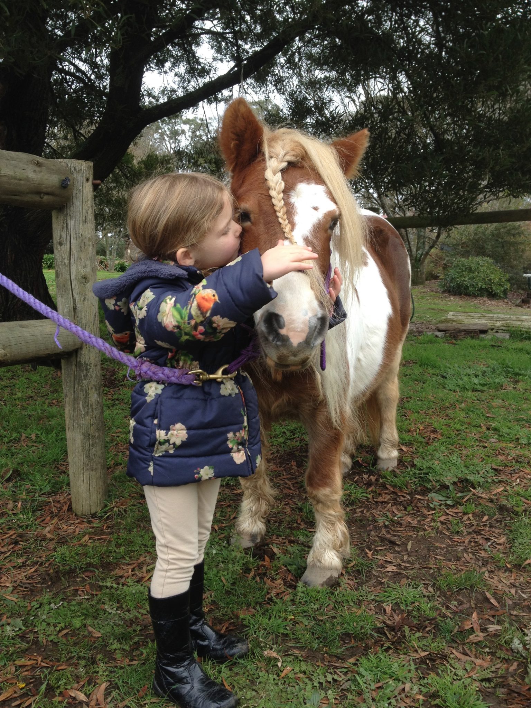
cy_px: 354
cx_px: 266
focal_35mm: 35
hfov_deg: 40.7
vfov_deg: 52.6
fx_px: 716
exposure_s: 1/203
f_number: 2.4
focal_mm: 4.28
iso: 50
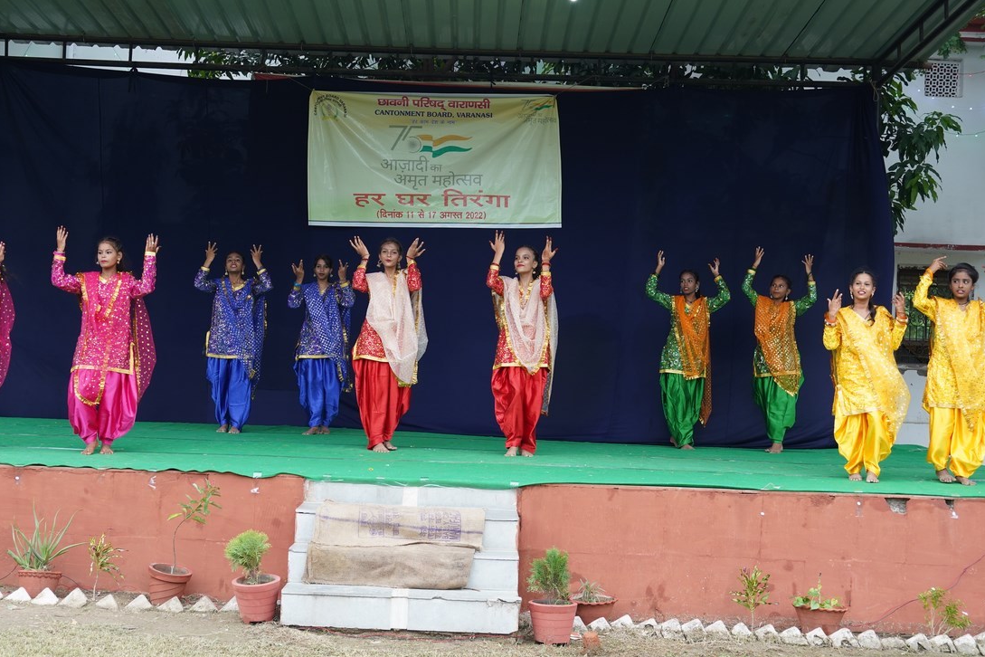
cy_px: 319
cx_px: 434
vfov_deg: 23.8
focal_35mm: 57
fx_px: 1559
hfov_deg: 35.0
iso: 500
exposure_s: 1/160
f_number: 5.6
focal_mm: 46
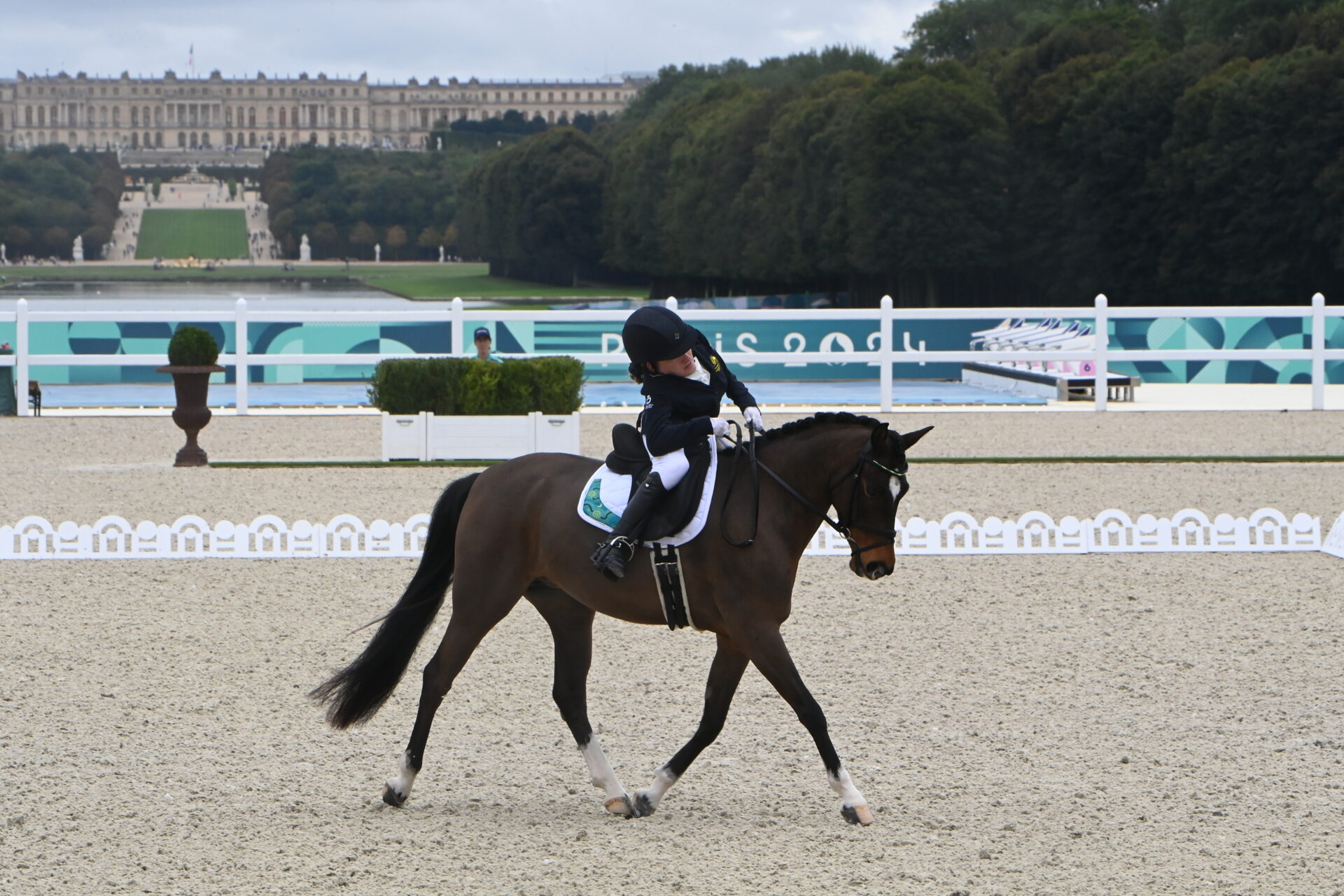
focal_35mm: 260
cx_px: 672
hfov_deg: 7.9
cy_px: 448
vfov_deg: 5.3
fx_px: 9706
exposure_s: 1/500
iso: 2500
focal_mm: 260
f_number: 22
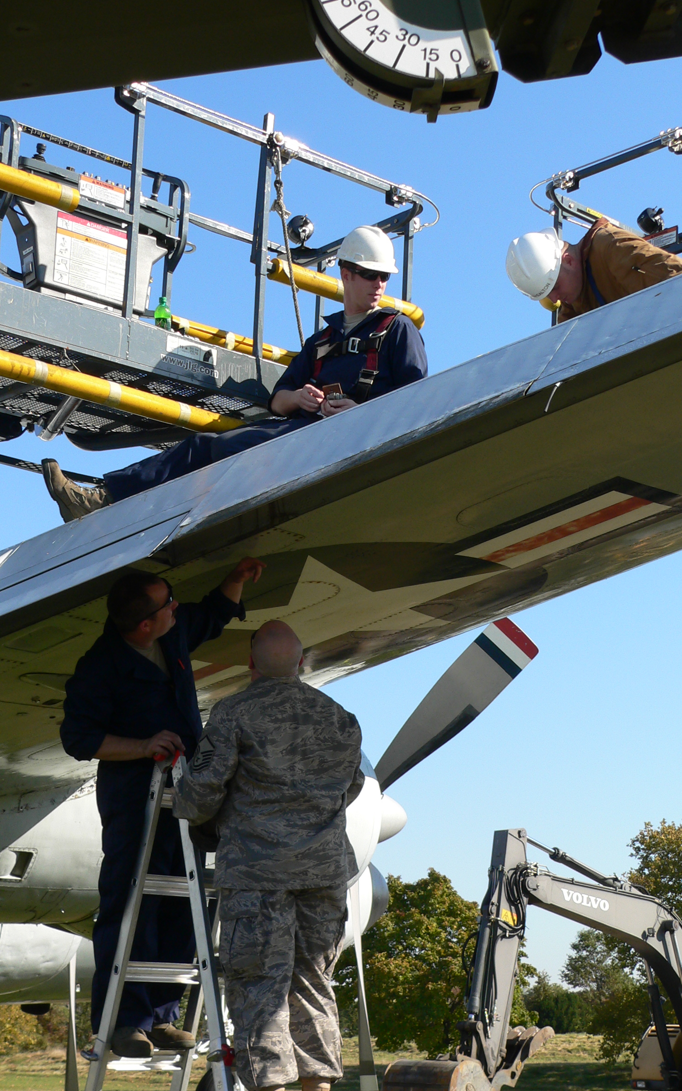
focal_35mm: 58
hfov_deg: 22.4
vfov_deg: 35.1
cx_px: 335
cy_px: 514
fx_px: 1725
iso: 80
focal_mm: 8.5
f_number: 4
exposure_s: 1/400
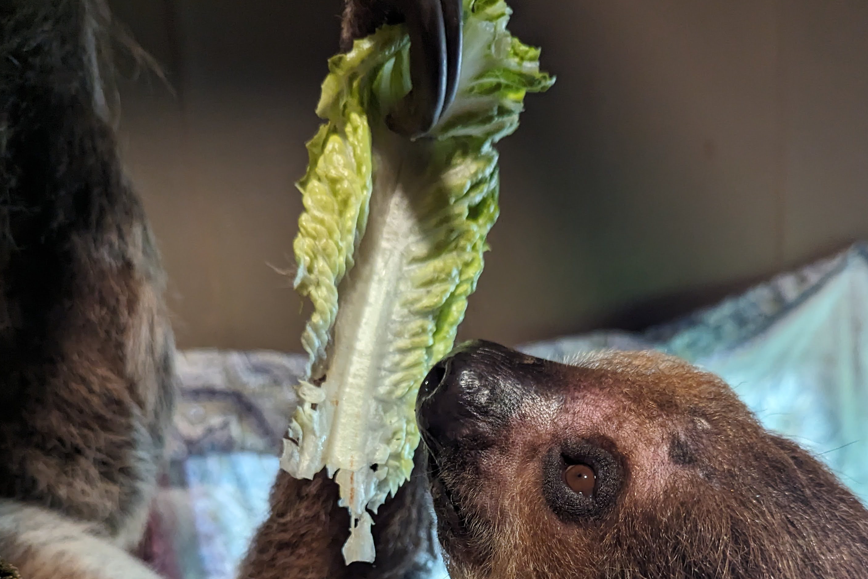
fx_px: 868
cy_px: 574
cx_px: 462
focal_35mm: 36
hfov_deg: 53.1
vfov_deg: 33.8
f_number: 1.85
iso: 1079
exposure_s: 1/166
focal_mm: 6.81
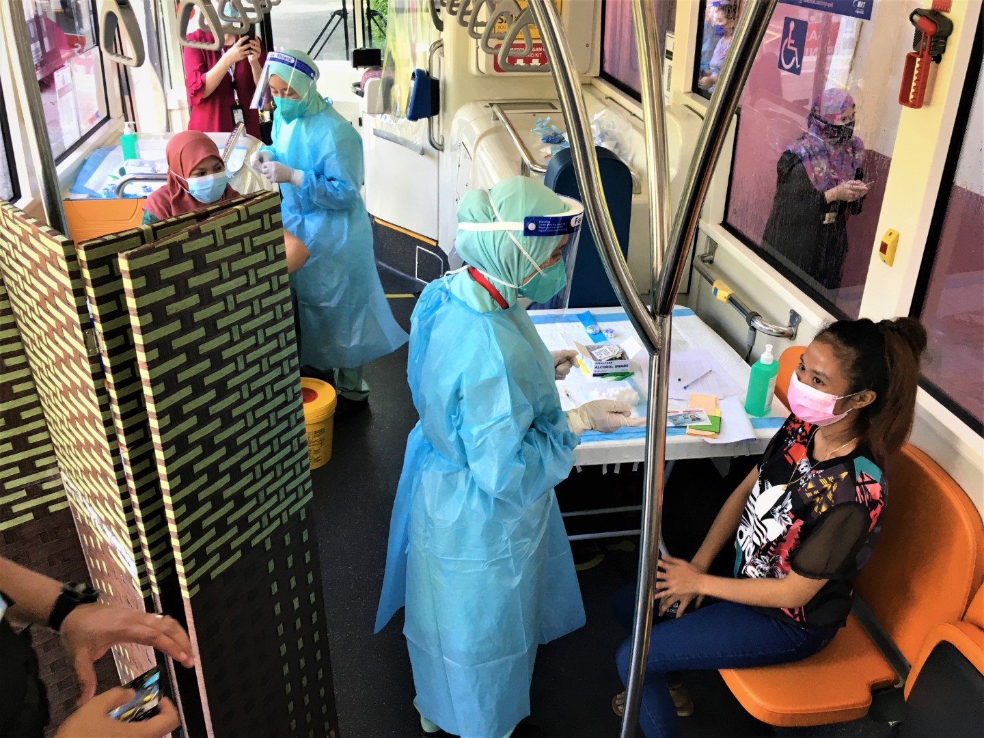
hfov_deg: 61.7
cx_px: 492
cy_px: 369
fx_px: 824
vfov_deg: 48.2
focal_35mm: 29
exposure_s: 1/33
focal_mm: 4.15
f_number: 2.2
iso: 40
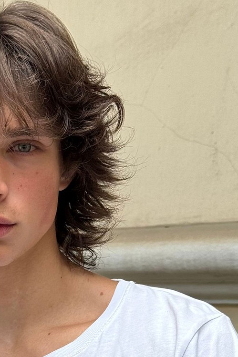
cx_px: 20
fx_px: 992
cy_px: 341
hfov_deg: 13.5
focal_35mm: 100
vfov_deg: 19.9
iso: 64
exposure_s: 1/604
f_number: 1.78
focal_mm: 6.76
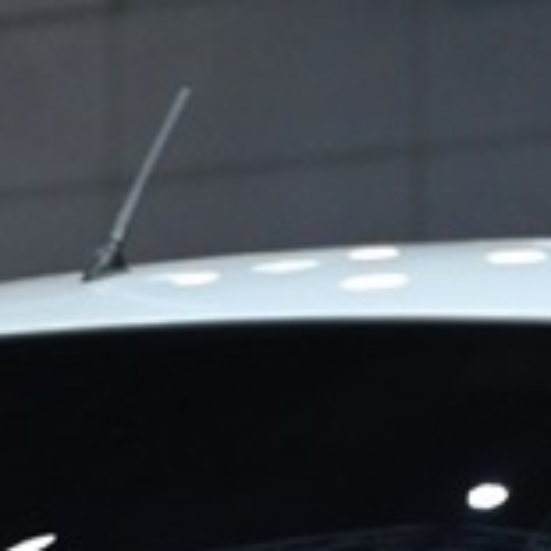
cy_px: 1223
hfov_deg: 5.7
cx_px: -174
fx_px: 5547
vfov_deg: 5.5
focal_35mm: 308
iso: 1600
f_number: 3.5
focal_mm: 44
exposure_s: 1/400
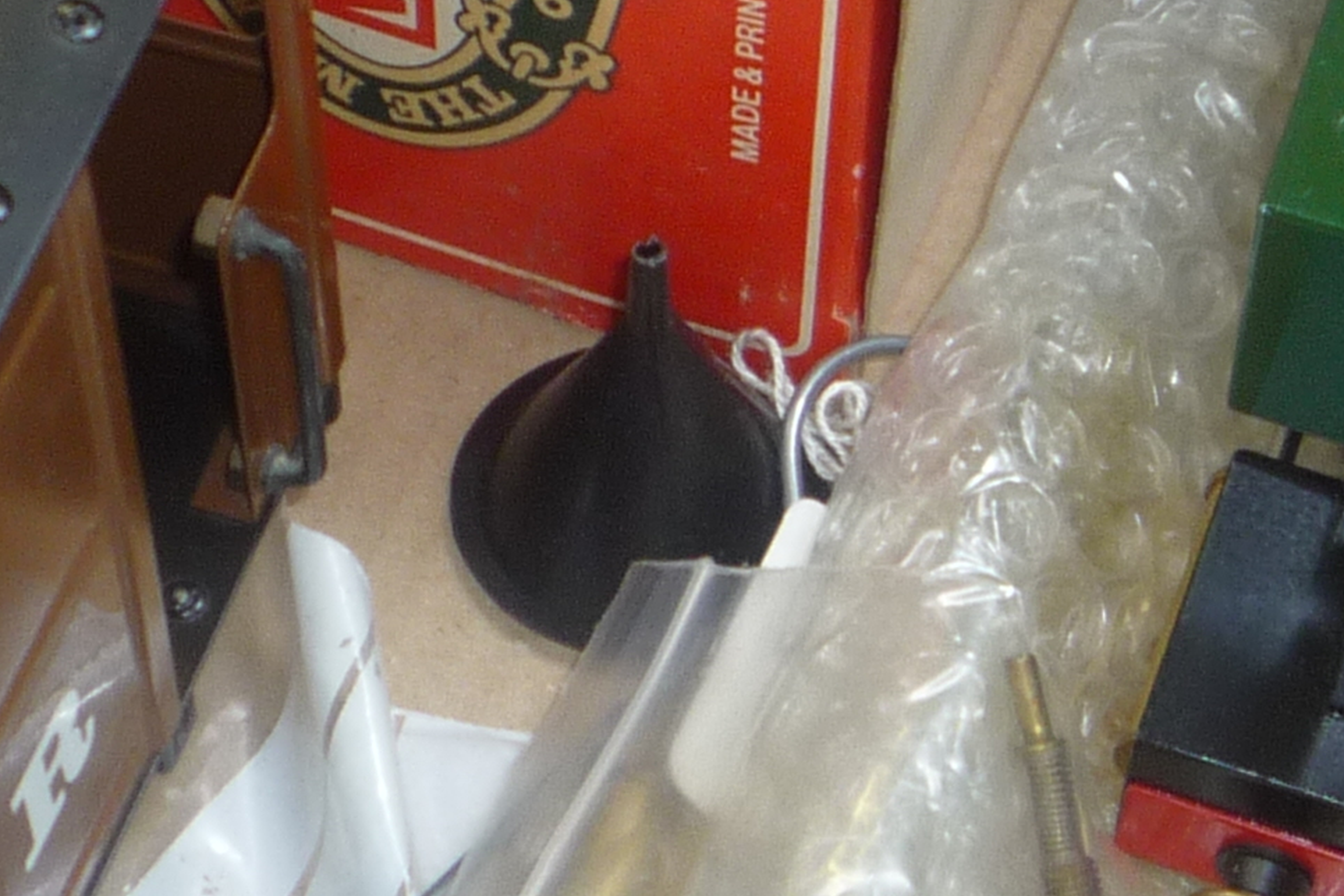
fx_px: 4404
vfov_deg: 11.6
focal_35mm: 118
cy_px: 249
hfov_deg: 17.3
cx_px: 635
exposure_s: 1/30
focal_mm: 5.2
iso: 100
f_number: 3.3
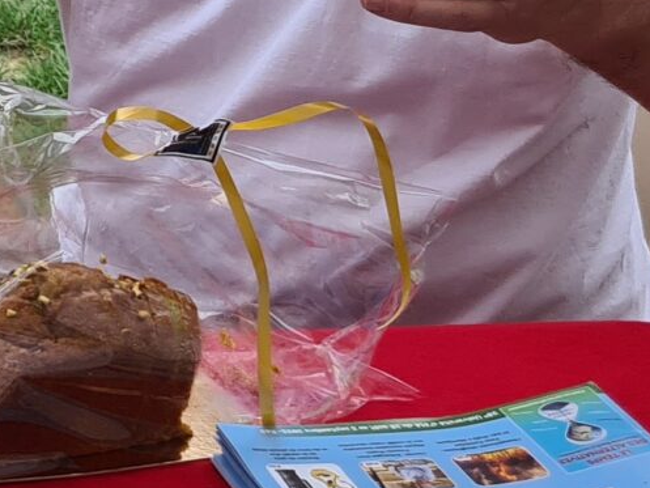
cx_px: -657
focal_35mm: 134
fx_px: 2517
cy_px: -366
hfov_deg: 12.8
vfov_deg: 10.5
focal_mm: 5.4
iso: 50
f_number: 1.8
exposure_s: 1/359
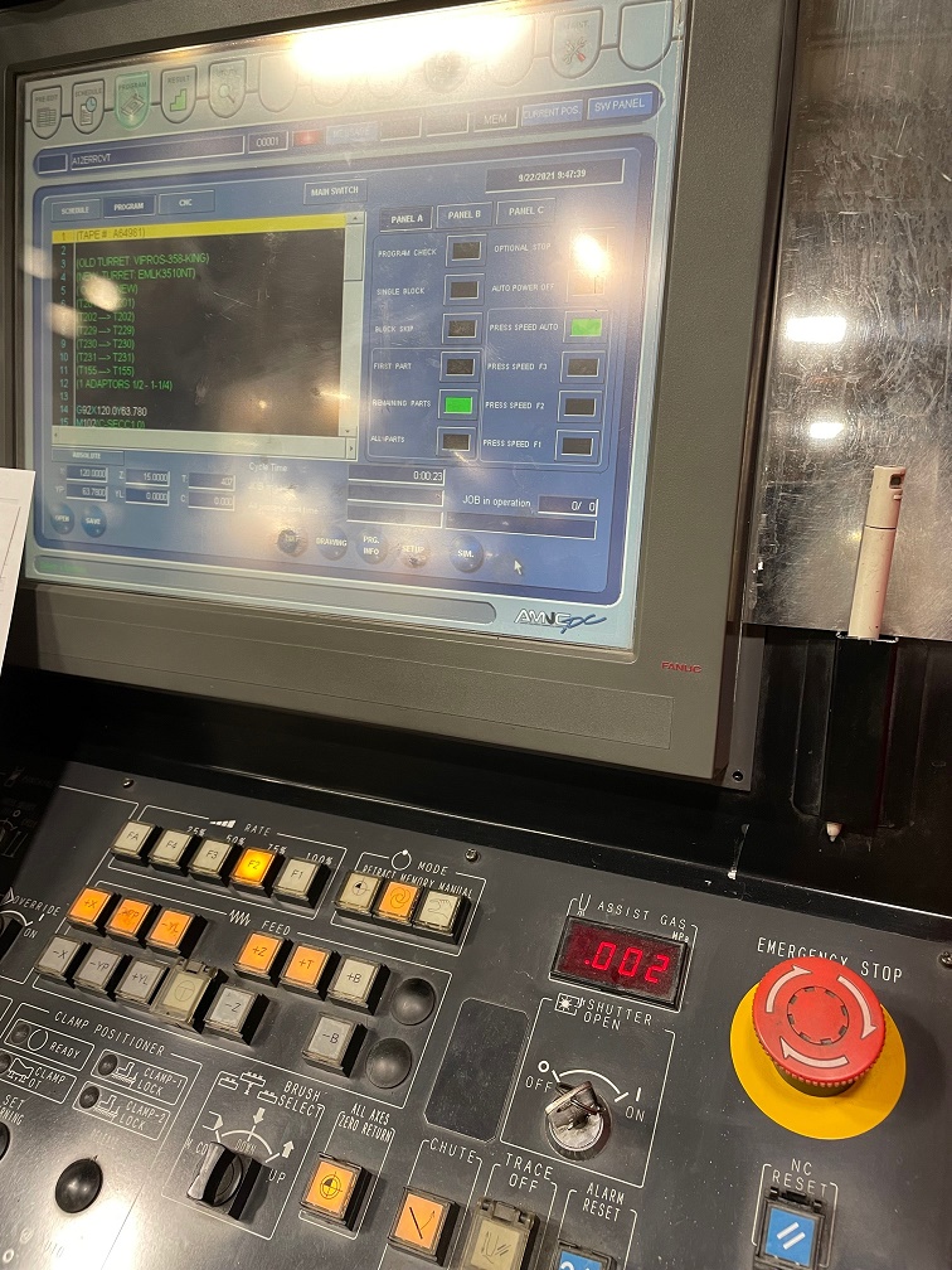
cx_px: 476
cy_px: 635
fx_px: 953
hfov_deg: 53.1
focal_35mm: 26
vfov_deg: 67.3
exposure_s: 1/50
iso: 160
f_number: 1.6
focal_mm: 4.2
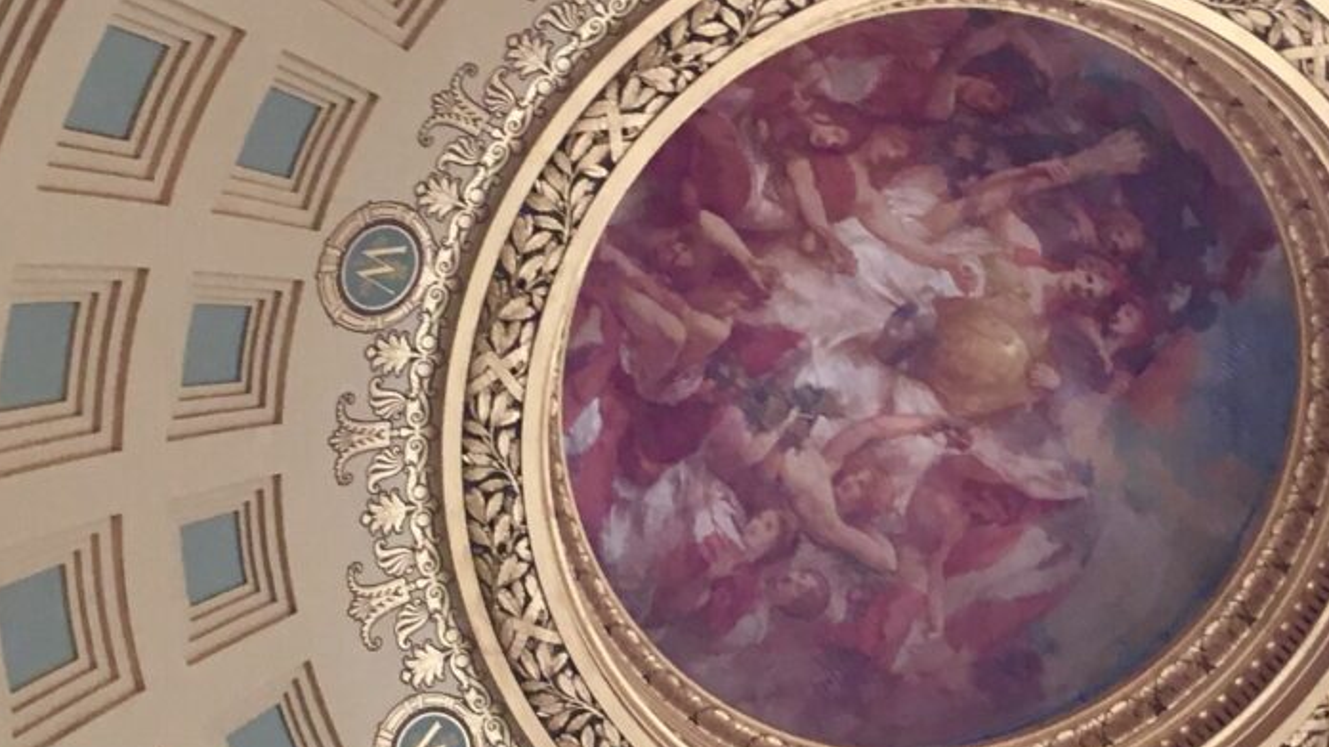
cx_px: 978
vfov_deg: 13.0
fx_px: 3276
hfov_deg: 22.7
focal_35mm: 93
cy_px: 439
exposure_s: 1/30
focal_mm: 4.15
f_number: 2.2
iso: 64
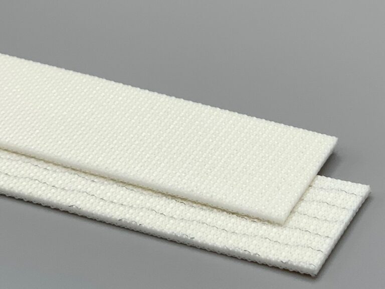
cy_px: 144
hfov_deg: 36.8
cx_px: 192
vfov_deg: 28.0
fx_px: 578
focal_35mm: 52
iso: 16
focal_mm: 6
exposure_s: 1/123
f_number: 2.4
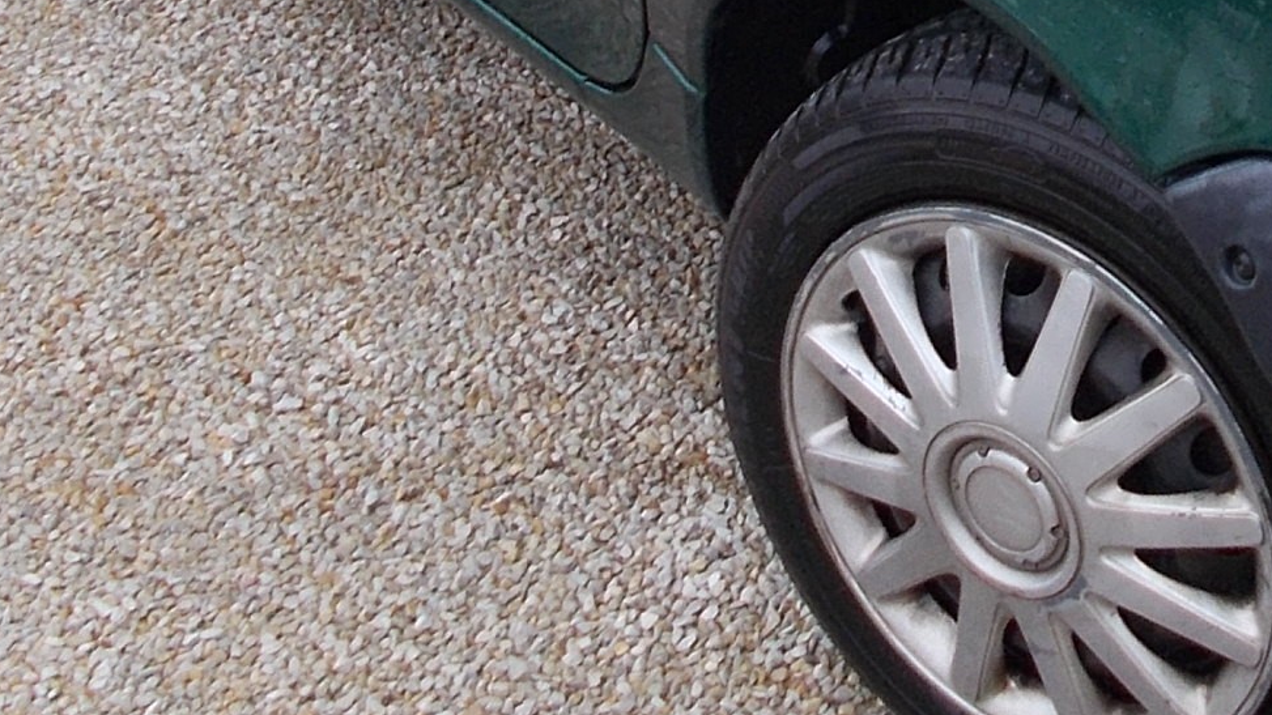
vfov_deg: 12.0
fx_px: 3204
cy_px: -422
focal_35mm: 95
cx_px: 1207
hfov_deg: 21.8
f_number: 3.2
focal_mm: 4.6
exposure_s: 1/80
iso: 80
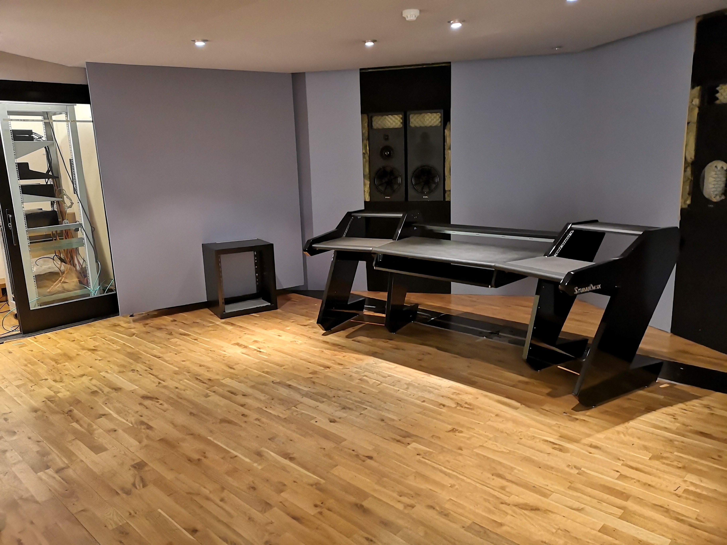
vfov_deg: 51.4
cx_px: 364
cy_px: 272
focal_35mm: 27
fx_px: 567
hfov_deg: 65.3
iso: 400
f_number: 1.8
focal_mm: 3.95
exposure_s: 3
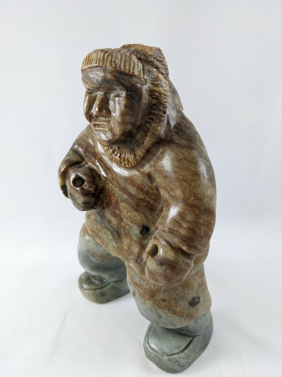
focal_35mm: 27
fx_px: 293
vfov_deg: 65.3
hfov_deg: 51.4
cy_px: 188
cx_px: 141
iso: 121
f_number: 1.73
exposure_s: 1/120
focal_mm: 4.38
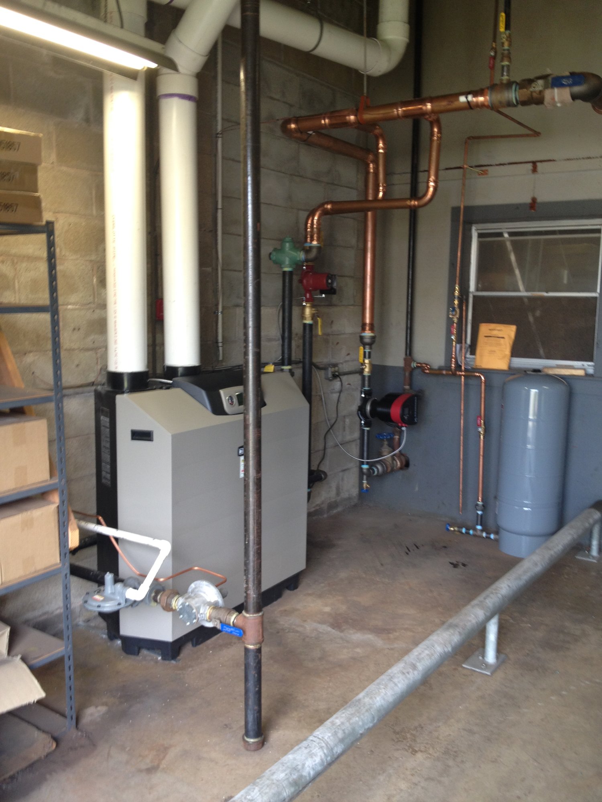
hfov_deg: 40.7
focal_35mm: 35
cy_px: 401
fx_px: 812
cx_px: 301
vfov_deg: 52.6
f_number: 2.4
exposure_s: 1/20
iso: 50
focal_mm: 4.28
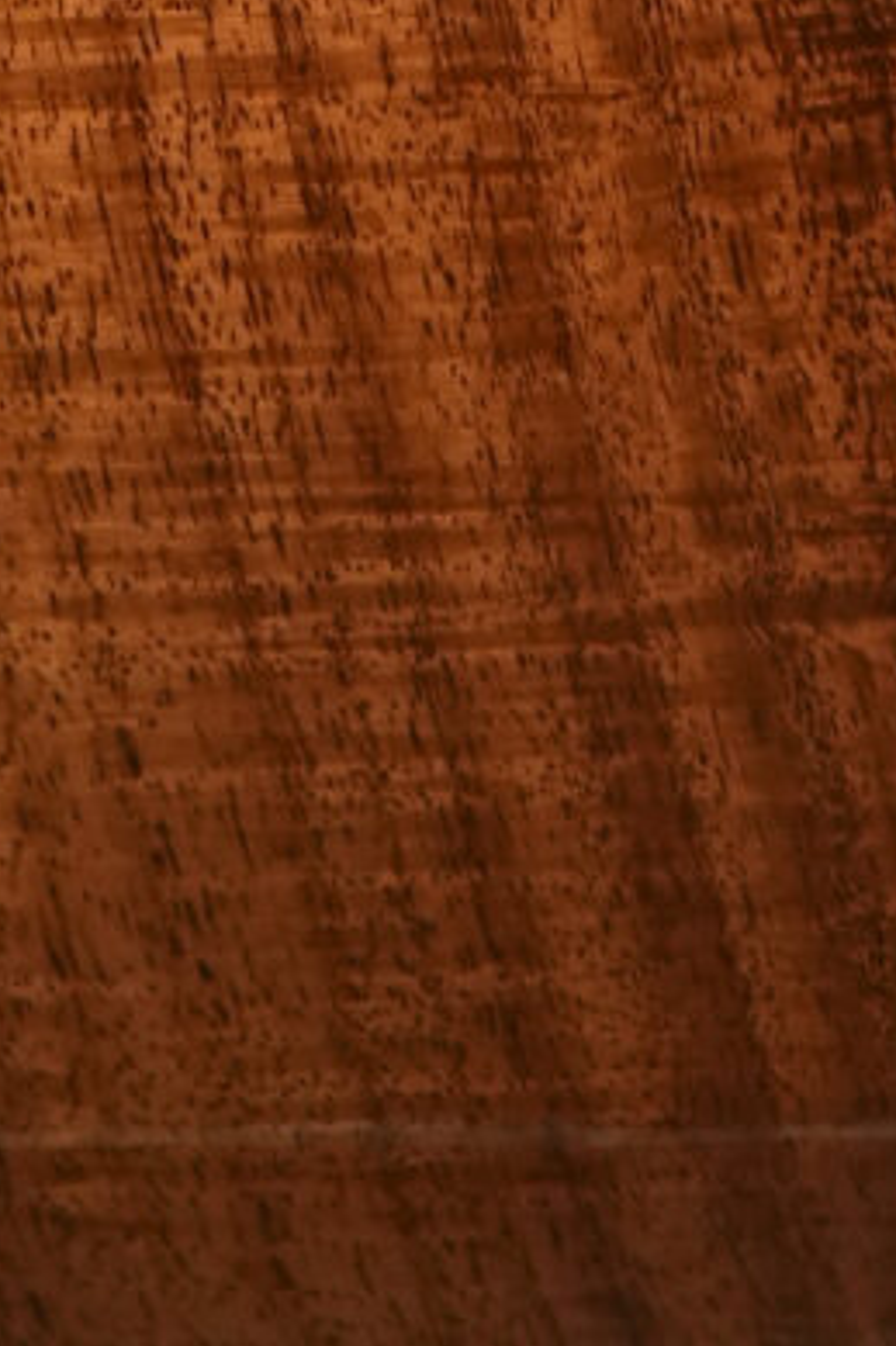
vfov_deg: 6.0
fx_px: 12293
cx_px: 434
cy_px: -2003
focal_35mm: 329
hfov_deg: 4.2
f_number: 5.6
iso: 2000
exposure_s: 1/100
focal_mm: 50
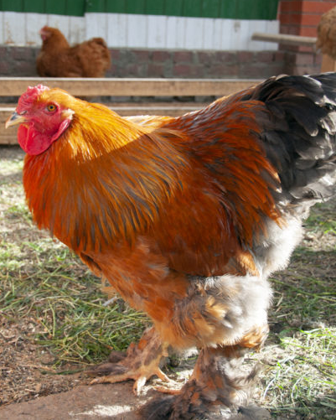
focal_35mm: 56
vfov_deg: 33.6
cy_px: 209
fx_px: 696
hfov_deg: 27.1
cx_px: 155
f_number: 4
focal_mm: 26
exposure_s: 1/100
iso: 200
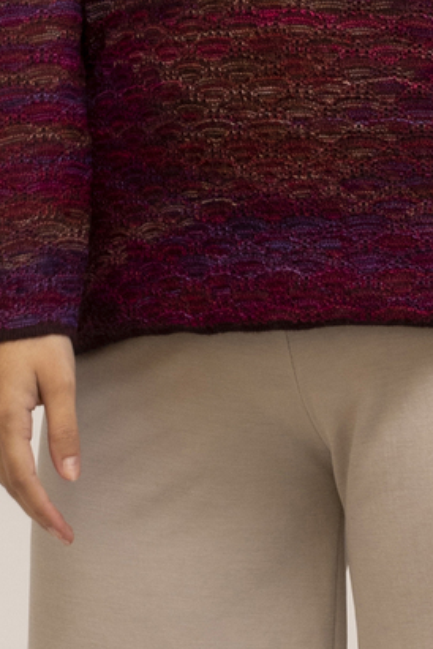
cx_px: 326
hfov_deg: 7.5
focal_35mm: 183
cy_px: -139
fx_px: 3301
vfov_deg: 11.0
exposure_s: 1/160
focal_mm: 50
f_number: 11
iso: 250
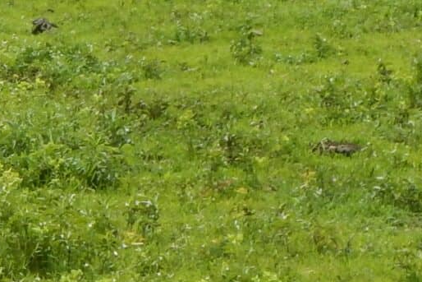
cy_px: 118
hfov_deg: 8.9
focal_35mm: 228
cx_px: -112
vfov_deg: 6.0
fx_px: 2673
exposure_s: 1/800
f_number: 4.3
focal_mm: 7.8
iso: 125
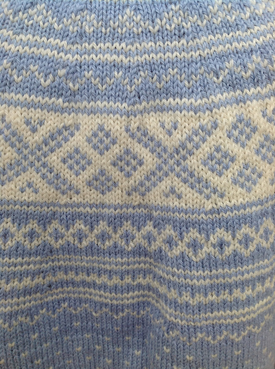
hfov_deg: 40.6
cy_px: 184
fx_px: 372
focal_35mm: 35
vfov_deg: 52.7
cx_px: 138
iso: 50
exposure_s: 1/258
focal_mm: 4.28
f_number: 2.4
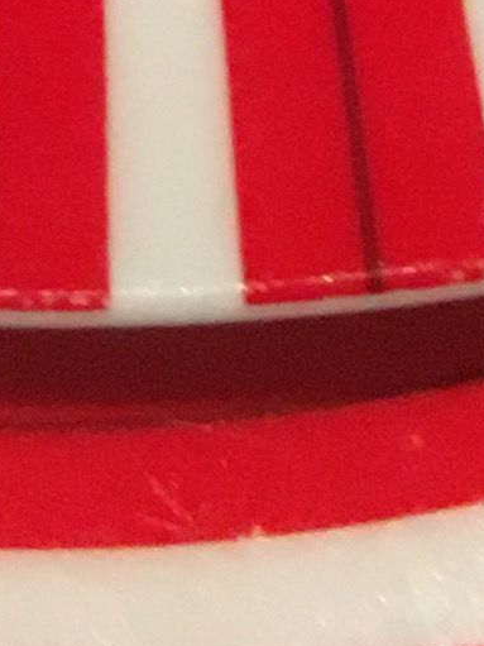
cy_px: -1825
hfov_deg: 6.5
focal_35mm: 229
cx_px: -19
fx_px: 4271
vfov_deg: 6.9
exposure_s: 1/17
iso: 200
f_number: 2.2
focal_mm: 4.15
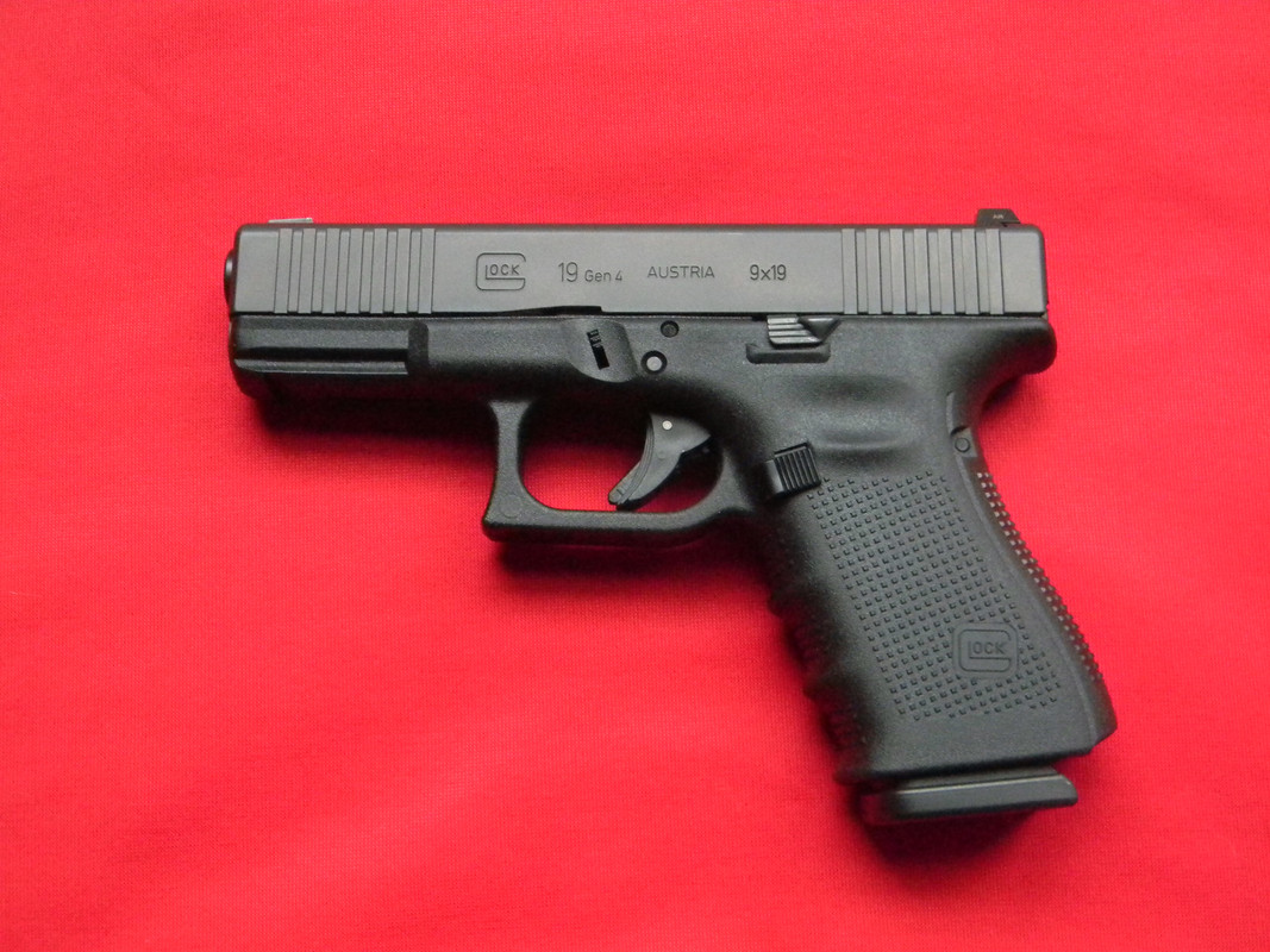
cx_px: 635
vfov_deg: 35.1
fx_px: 1504
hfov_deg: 45.8
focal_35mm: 41
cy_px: 476
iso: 200
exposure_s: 1/9
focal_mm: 7.3
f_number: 3.8
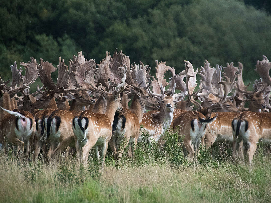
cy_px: 102
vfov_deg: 3.3
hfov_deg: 4.3
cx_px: 137
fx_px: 3570
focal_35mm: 456
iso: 1800
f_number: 6.3
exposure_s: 1/8000
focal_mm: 280
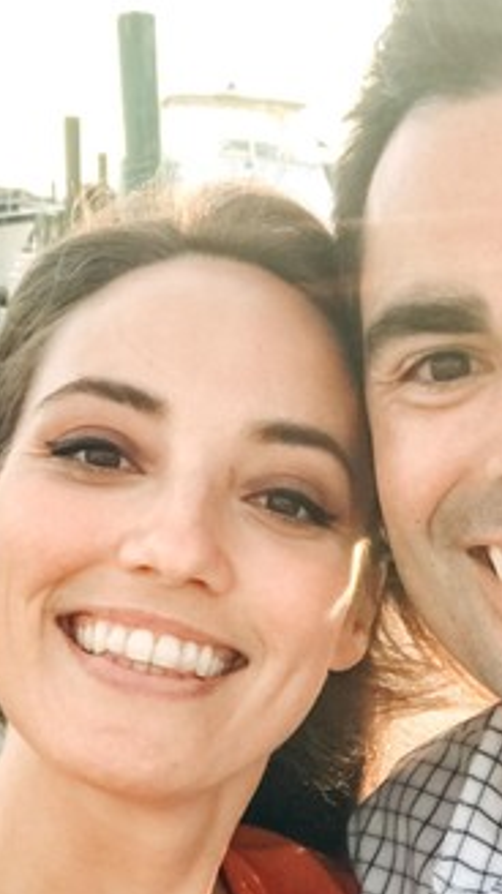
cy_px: 805
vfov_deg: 29.7
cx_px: 458
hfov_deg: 17.4
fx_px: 1612
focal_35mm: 68
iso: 25
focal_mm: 2.87
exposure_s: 1/125
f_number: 2.2
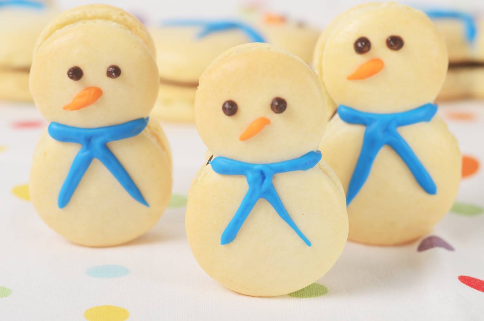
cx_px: 242
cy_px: 160
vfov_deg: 8.7
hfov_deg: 13.1
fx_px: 2113
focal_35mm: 158
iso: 100
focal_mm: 105
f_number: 6.3
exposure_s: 1/125
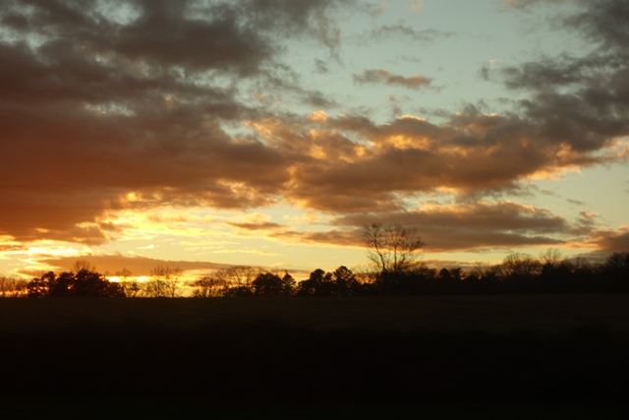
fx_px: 1415
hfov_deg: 25.1
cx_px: 314
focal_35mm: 81
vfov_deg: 16.9
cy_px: 210
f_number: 5.6
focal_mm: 30.14
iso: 125
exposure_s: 1/160
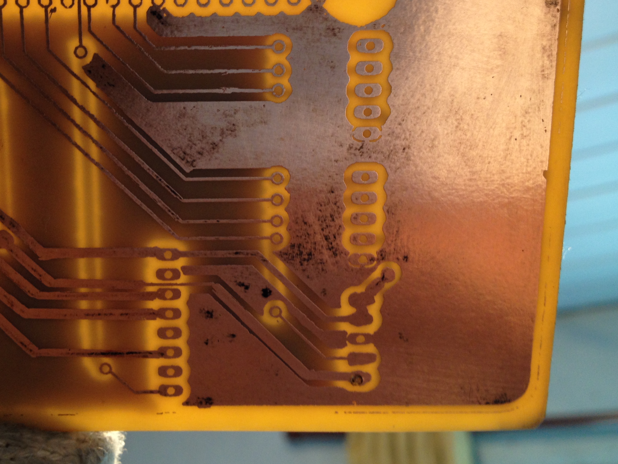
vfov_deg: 30.2
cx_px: 198
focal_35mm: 48
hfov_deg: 39.1
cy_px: 176
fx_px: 857
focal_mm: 4.28
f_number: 2.4
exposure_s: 1/20
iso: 64
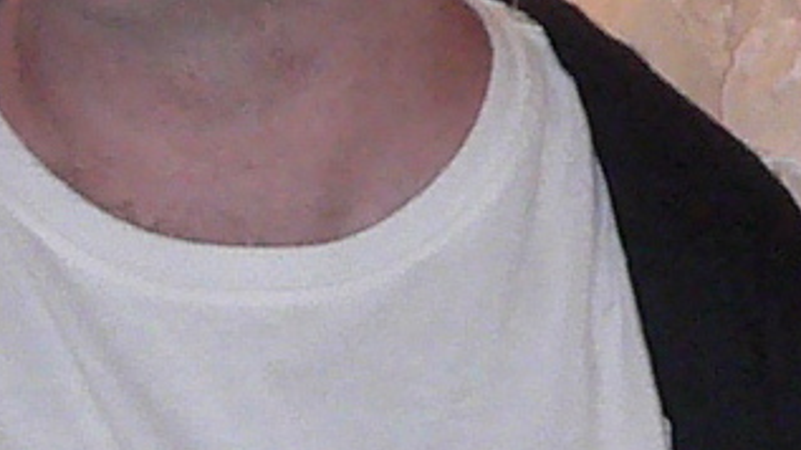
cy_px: -207
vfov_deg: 7.5
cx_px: 187
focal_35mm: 158
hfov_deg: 13.6
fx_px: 3354
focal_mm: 11.2
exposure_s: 1/60
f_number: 3.2
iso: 200
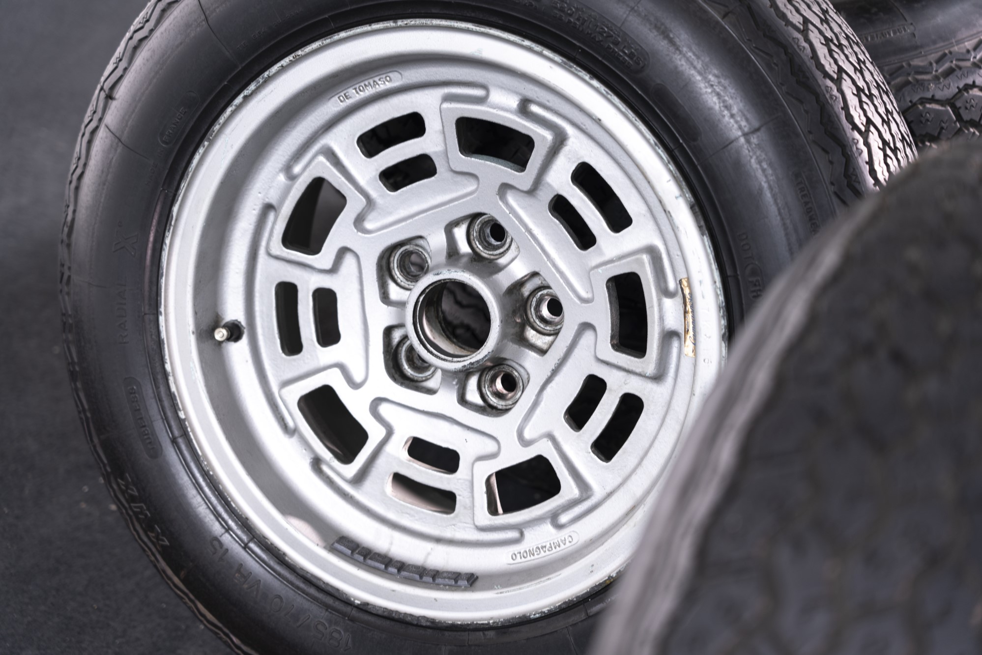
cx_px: 491
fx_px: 2292
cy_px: 328
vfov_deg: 16.3
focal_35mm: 84
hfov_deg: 24.2
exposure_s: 1.6
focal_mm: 84
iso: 100
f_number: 4
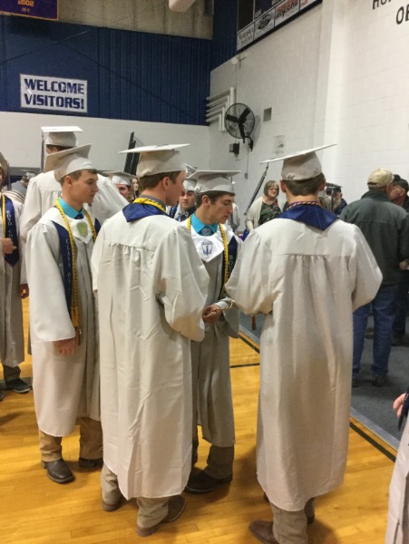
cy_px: 272
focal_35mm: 31
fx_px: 488
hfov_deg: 45.5
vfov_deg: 58.3
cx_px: 204
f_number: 2.4
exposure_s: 1/30
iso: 160
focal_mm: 3.3
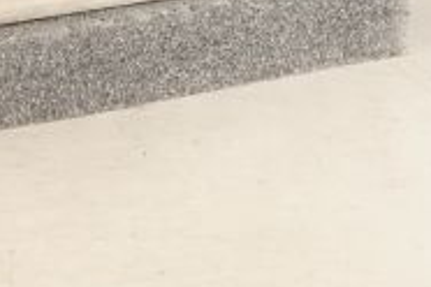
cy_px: -159
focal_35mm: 161
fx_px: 1927
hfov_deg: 12.7
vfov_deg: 8.3
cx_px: 44
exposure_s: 1/125
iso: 1600
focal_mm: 50
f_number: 11
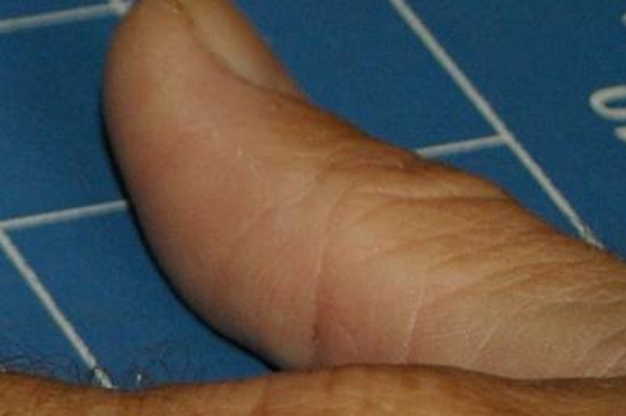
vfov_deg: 3.1
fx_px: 7589
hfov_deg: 4.6
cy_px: 541
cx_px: -958
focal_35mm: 437
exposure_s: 1/60
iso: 800
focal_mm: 50
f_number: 5.6
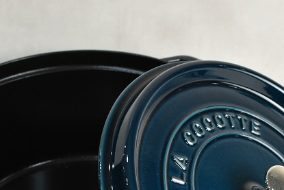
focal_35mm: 94
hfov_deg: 21.7
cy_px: 200
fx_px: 742
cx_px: 131
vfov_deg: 14.3
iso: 200
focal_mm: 26
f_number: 5.6
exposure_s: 1/15
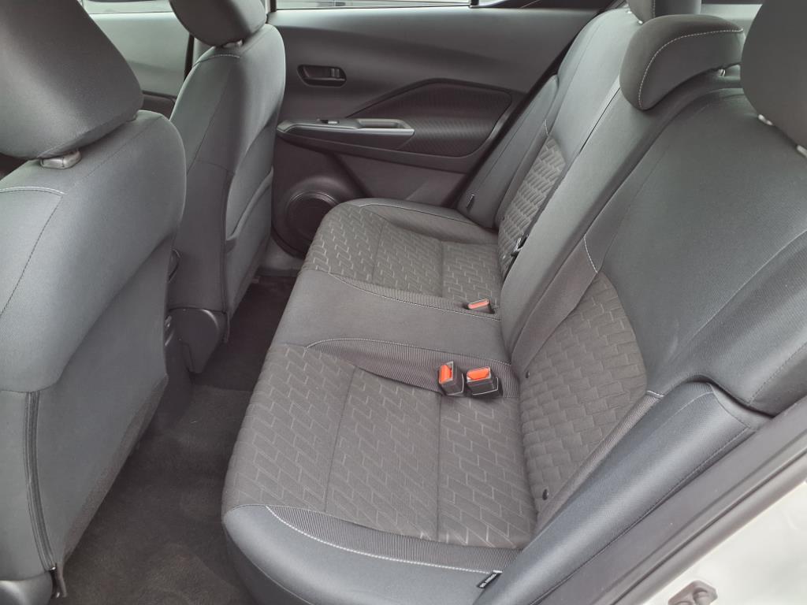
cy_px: 302
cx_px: 404
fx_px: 629
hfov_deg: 65.3
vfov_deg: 51.4
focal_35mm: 27
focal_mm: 3.58
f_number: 1.9
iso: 80
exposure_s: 1/40
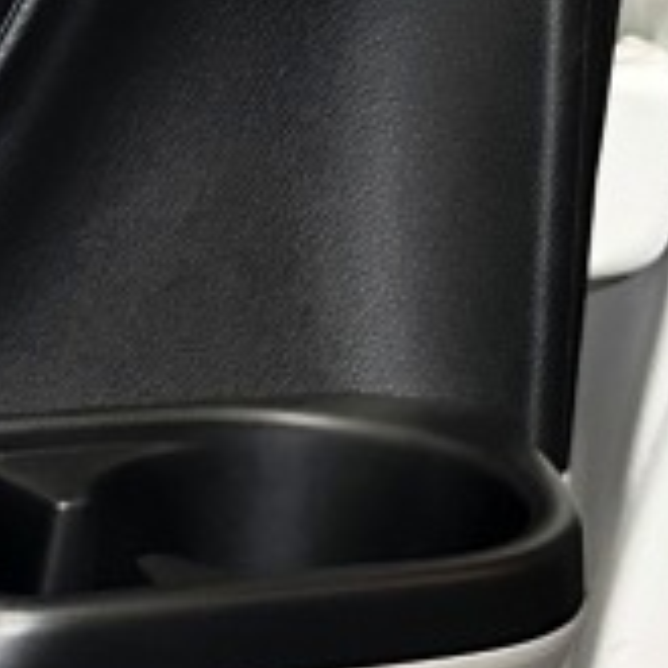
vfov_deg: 12.8
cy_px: 883
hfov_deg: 11.2
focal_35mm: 132
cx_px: -895
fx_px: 2882
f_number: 1.78
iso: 500
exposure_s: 1/60
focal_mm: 6.86
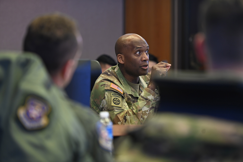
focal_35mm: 145
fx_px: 979
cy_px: 81
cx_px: 122
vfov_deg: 9.5
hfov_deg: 14.2
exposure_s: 1/60
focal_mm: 145
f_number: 2.8
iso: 500
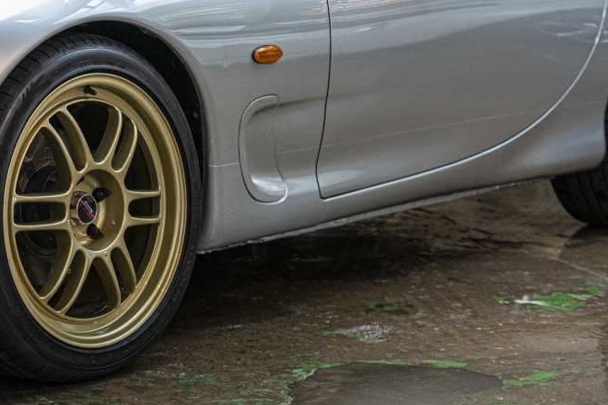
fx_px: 1773
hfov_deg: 19.0
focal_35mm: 105
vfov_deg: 13.0
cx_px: 34
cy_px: 92
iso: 2000
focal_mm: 42
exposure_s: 1/500
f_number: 2.8
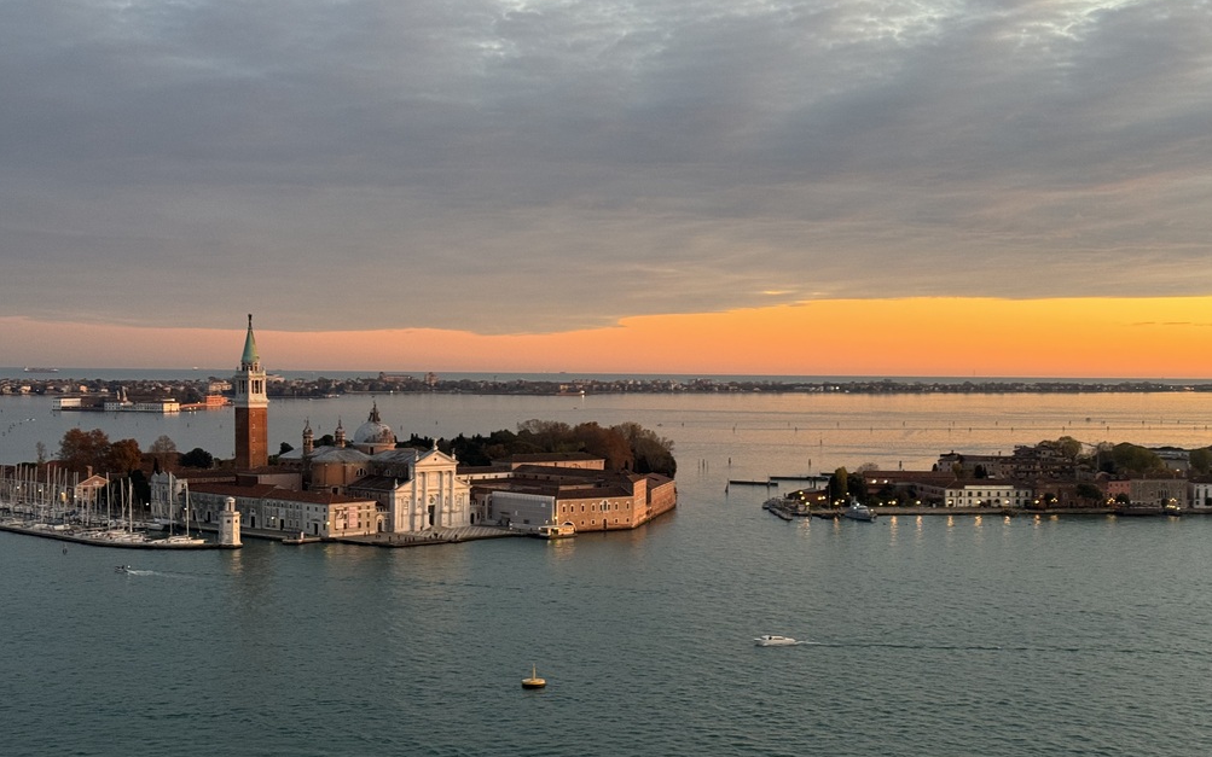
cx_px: 606
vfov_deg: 25.3
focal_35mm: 51
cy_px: 423
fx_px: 1685
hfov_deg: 39.6
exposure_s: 1/50
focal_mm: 6.76
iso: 200
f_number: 1.78
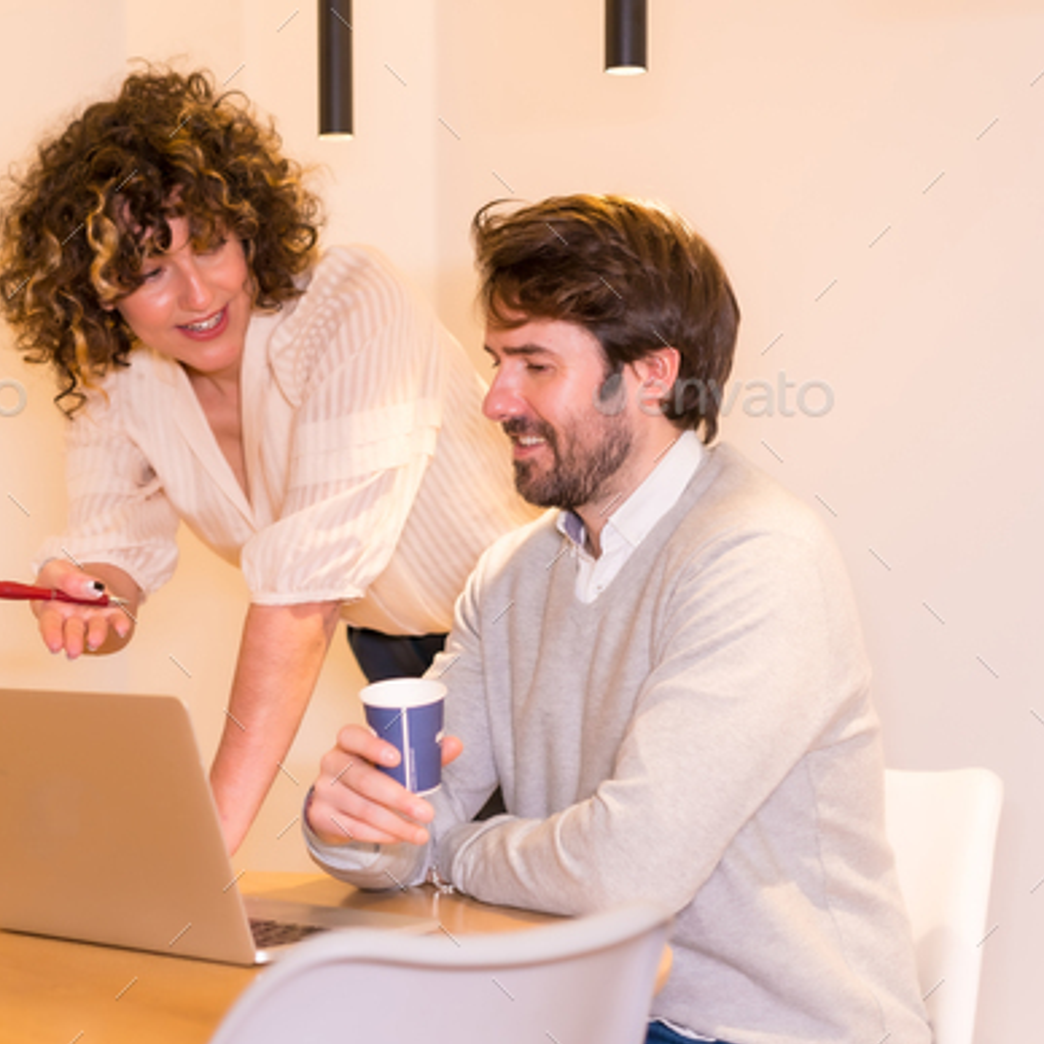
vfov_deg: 24.3
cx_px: 301
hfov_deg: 24.1
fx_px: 2423
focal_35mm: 71
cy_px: 521
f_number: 2.8
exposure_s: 1/100
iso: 500
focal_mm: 55
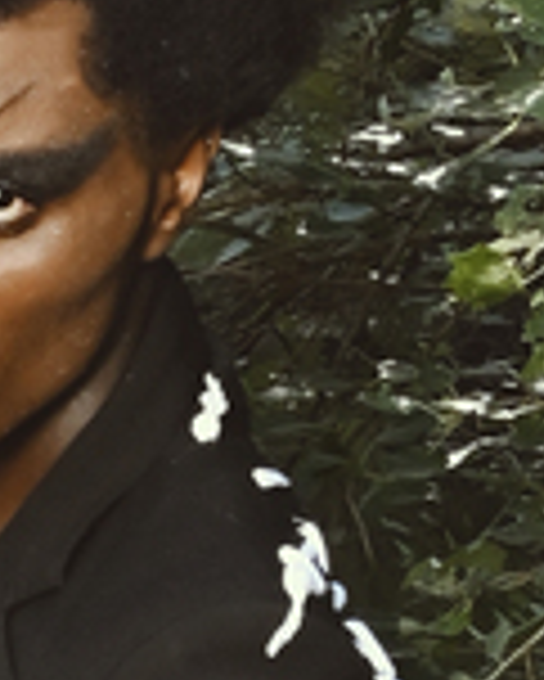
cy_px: 1027
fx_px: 6373
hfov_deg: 4.9
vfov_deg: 6.0
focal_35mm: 317
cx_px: -130
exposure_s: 1/50
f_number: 9
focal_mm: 35
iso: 640
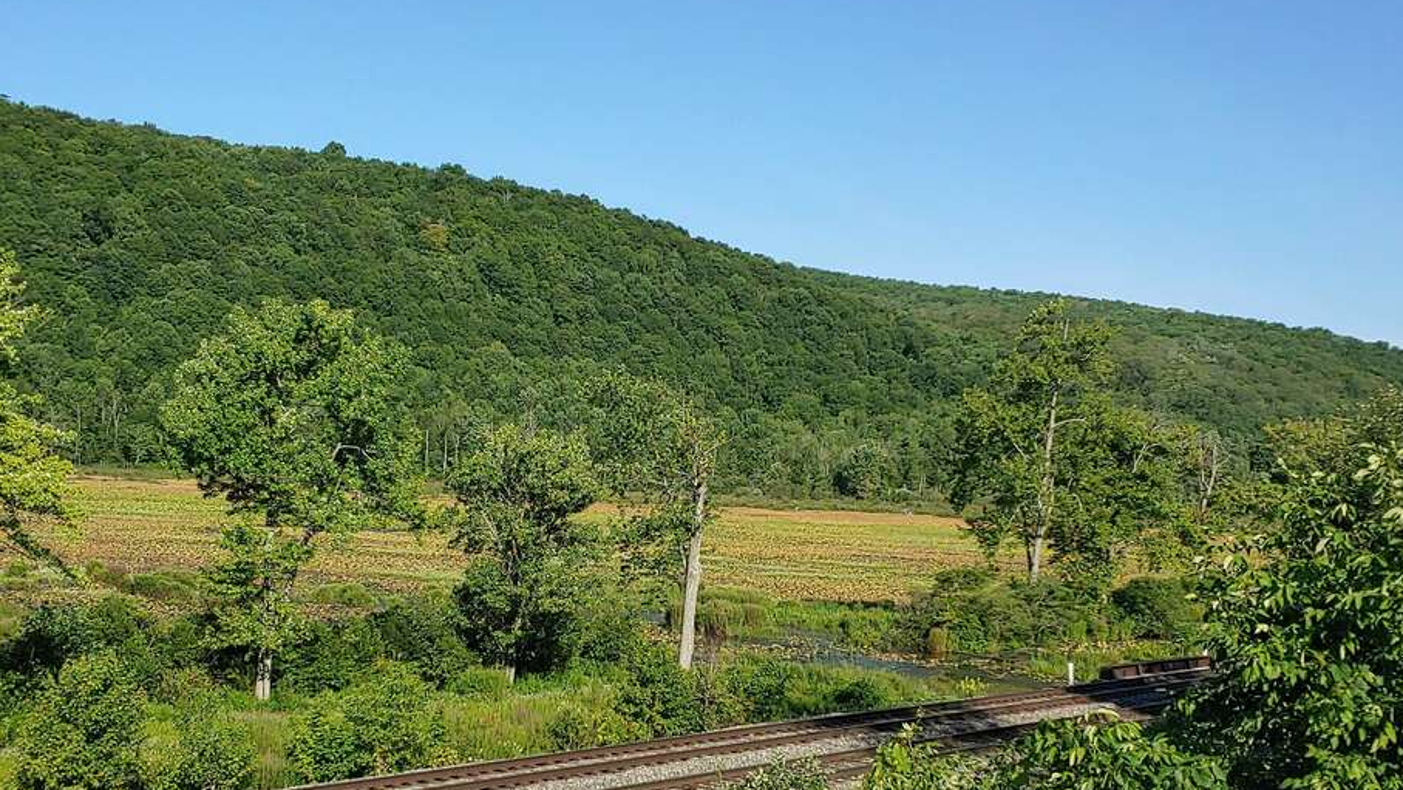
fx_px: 1786
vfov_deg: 24.7
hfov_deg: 42.9
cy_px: 560
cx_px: 672
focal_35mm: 48
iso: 50
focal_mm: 4.23
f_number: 1.5
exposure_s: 1/2564
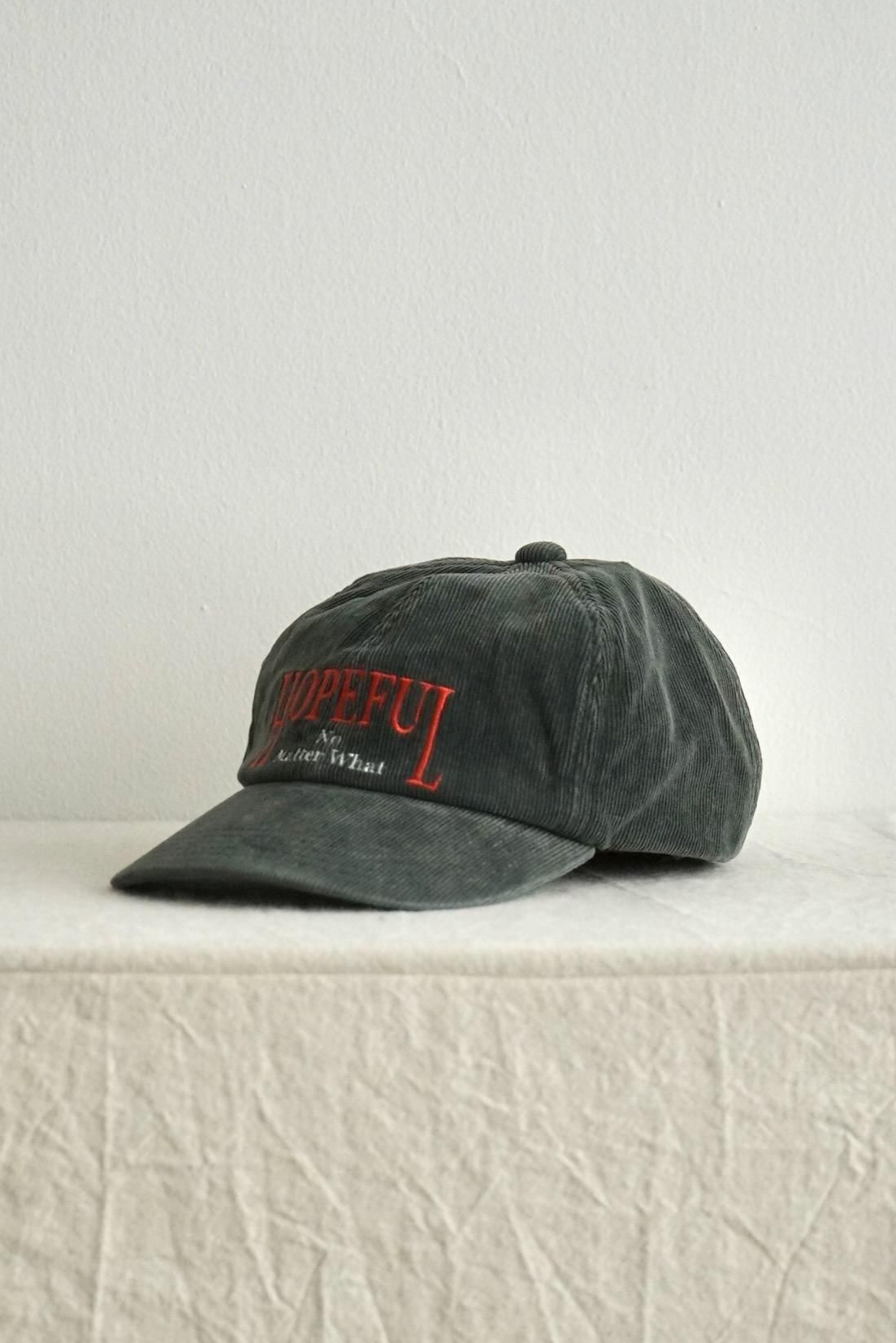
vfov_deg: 27.3
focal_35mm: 74
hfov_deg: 18.4
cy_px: 710
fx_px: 2762
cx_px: 462
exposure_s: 1/320
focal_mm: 68
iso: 2500
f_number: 5.6
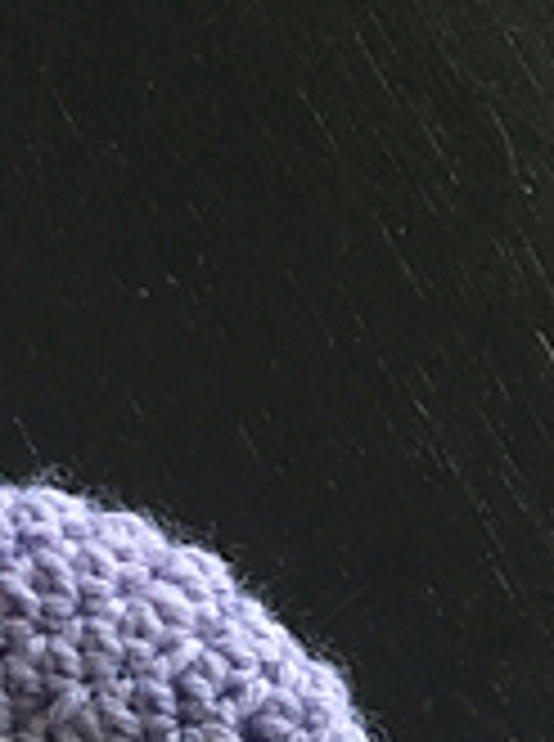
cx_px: -160
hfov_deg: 15.9
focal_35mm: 88
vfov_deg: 20.0
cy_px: 1034
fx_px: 1885
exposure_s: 1/30
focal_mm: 4.15
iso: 160
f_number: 2.2
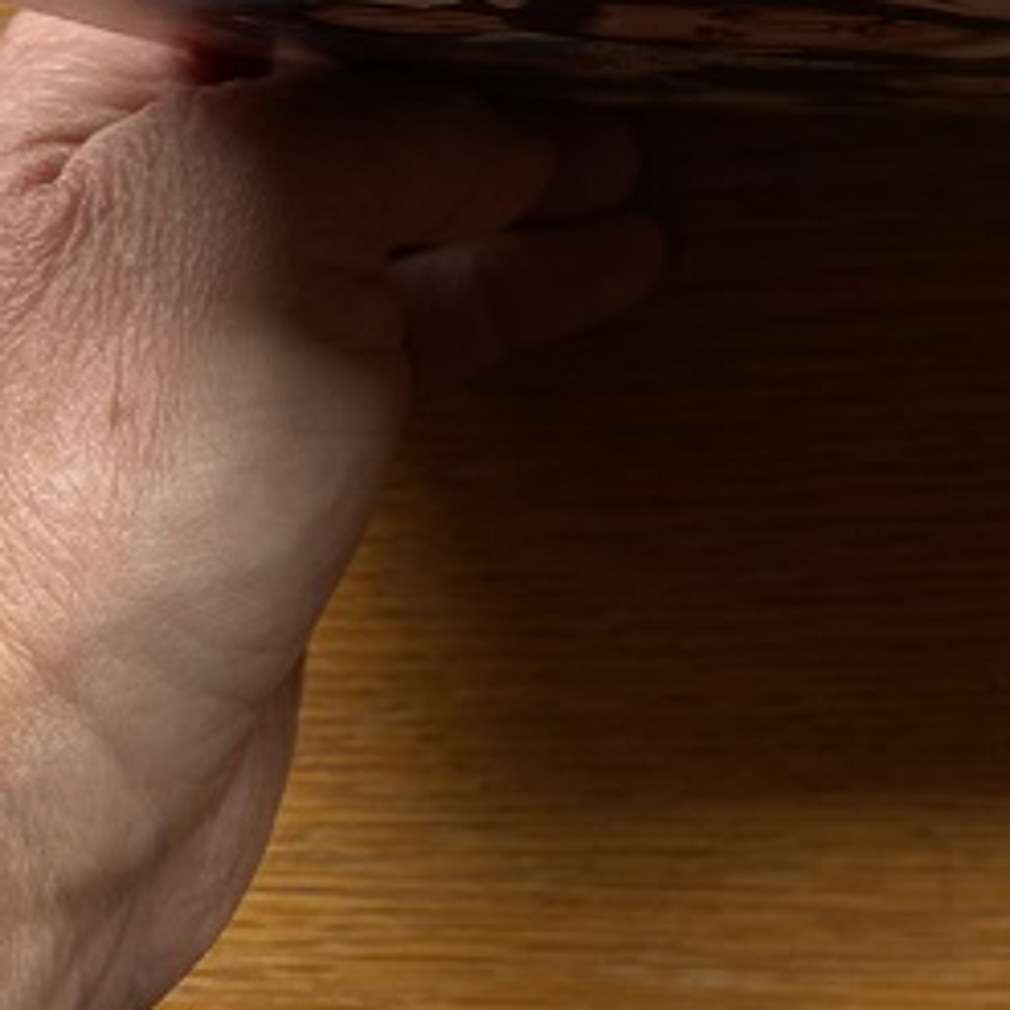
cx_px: 1294
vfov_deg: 22.0
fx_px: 2476
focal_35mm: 75
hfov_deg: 21.0
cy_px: -67
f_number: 1.8
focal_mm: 4.25
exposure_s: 1/121
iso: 32
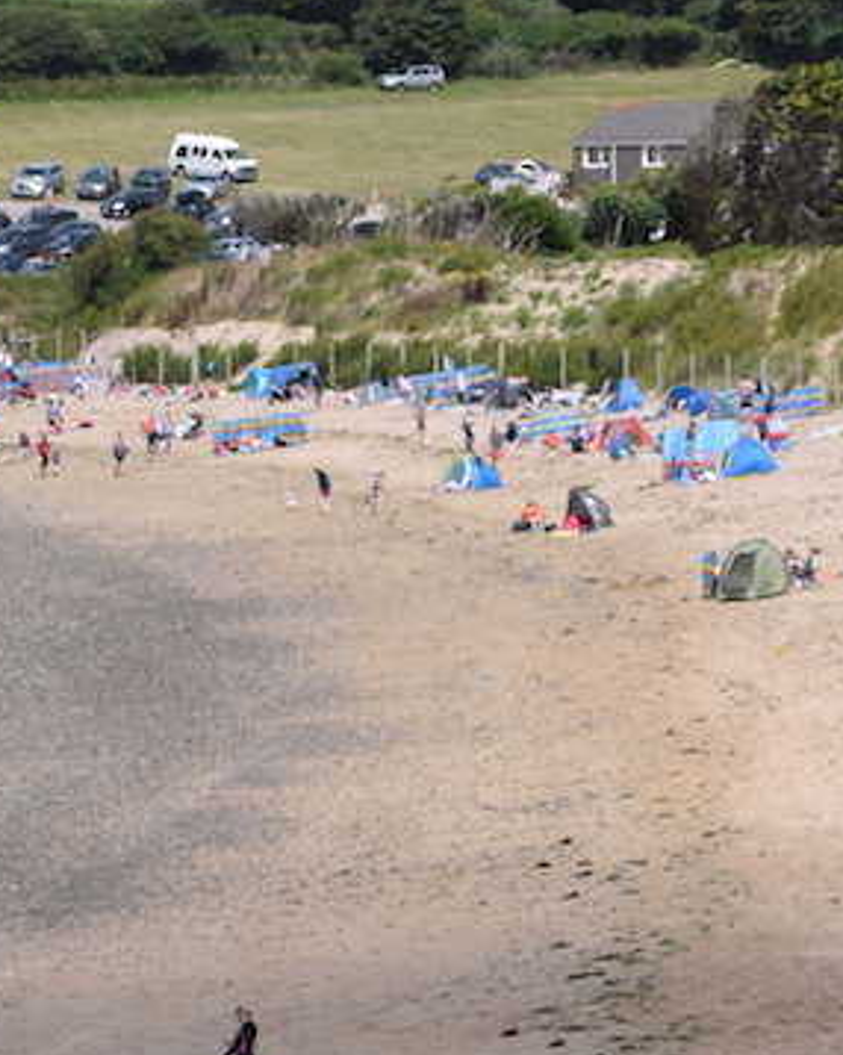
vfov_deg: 7.4
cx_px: 286
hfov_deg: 5.9
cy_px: 370
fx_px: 8178
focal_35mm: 262
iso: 100
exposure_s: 1/500
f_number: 6.3
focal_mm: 52
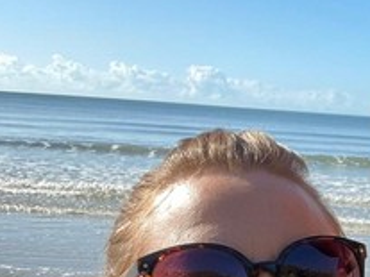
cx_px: 475
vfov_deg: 19.3
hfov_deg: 24.2
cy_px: 350
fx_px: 758
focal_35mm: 71
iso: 25
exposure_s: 1/234
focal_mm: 2.71
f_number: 2.2
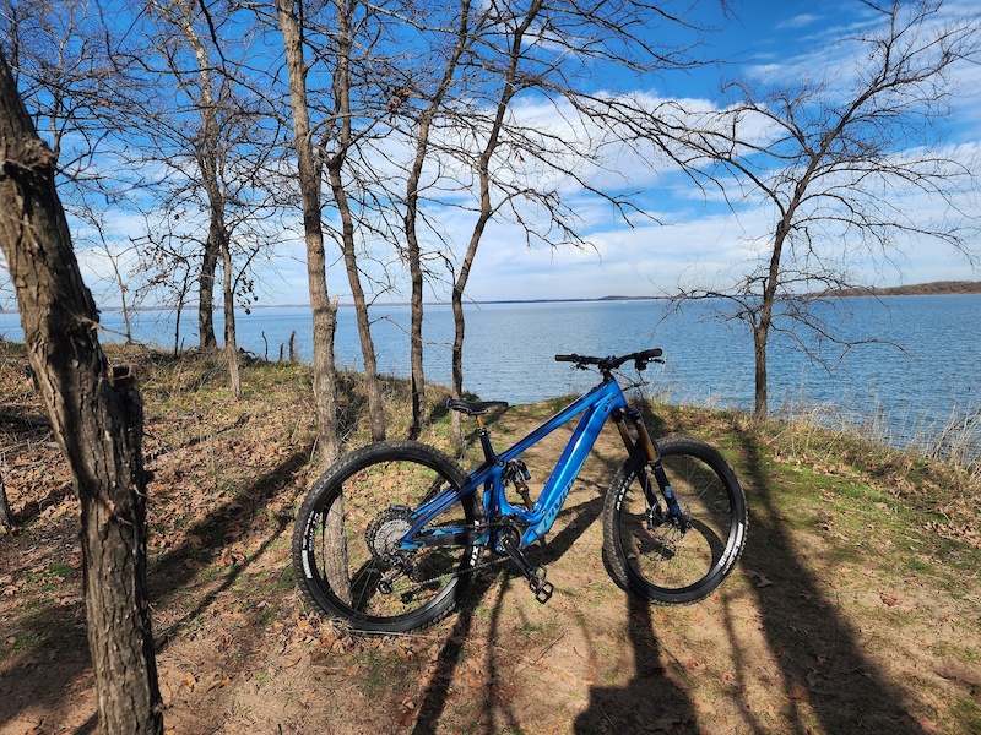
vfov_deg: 58.9
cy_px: 368
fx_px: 652
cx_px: 490
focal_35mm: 23
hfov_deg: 73.9
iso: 12
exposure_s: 1/895
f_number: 1.8
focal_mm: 6.4
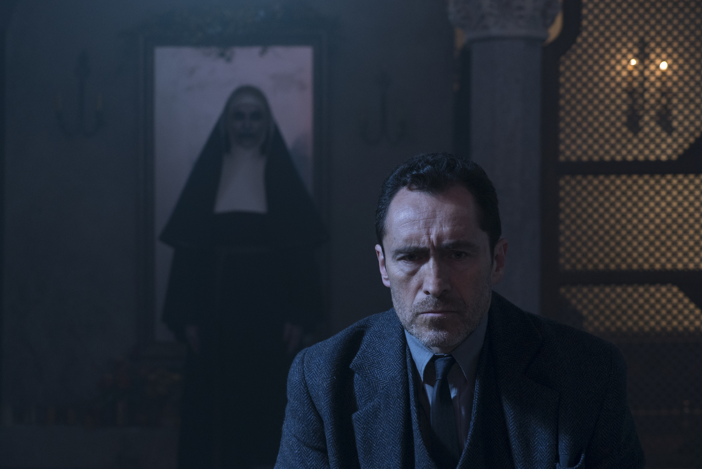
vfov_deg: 21.6
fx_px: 1229
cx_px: 351
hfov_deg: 31.9
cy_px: 234
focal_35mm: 63
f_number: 5
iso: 2000
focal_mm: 63
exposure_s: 1/40
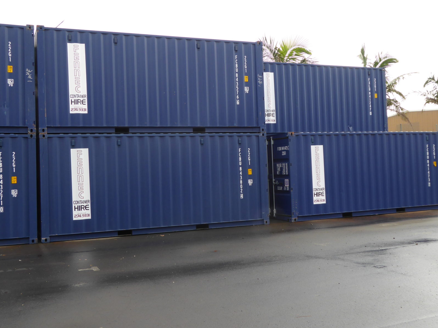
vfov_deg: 35.1
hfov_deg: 45.8
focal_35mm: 41
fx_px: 519
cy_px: 153
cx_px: 220
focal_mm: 6.3
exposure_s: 1/125
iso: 100
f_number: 4.5
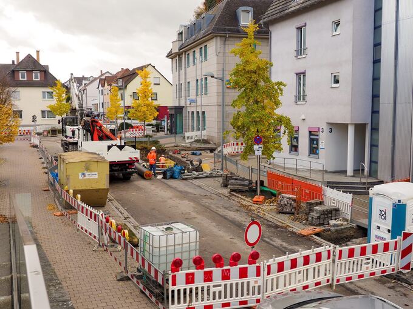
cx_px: 206
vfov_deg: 39.7
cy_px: 154
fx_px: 430
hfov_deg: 51.4
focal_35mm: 36
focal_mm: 18
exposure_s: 1/160
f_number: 5.6
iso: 200
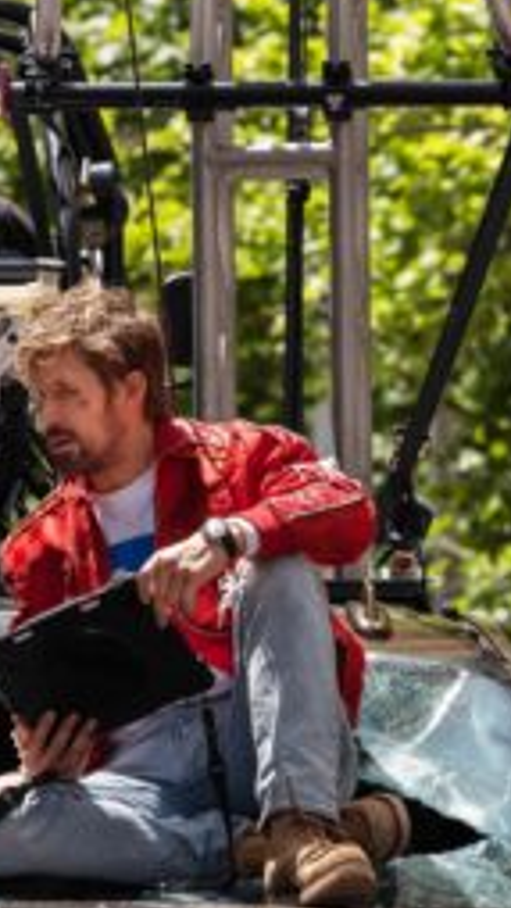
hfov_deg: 4.5
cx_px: 39
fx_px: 6451
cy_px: 685
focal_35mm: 268
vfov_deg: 8.0
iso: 50
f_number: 4.5
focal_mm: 105
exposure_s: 1/200
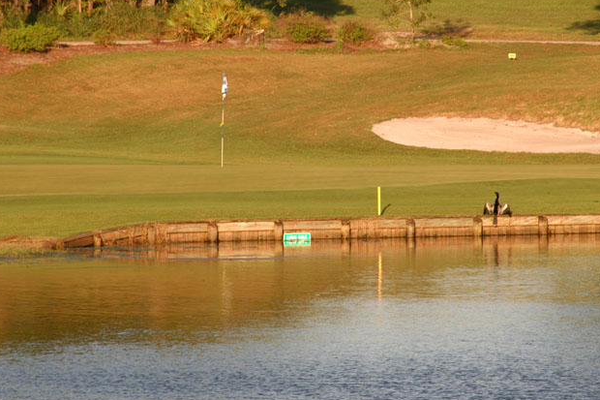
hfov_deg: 4.4
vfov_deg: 2.9
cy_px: 187
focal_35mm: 470
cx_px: 319
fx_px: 7831
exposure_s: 1/50
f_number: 16
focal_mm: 270
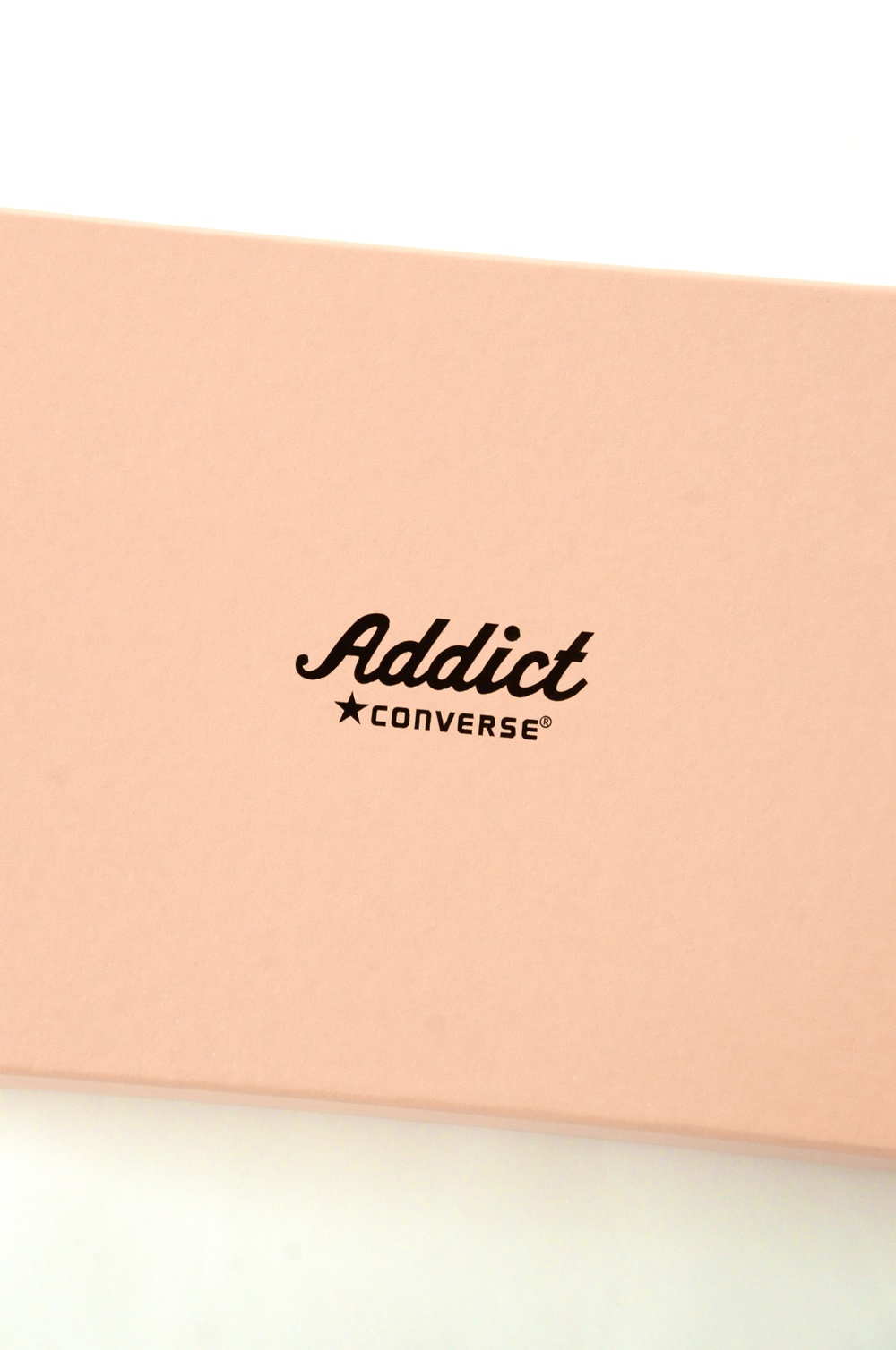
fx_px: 4384
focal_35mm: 117
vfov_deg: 17.5
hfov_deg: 11.7
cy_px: 675
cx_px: 448
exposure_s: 1/30
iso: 2500
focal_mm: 78
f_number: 8
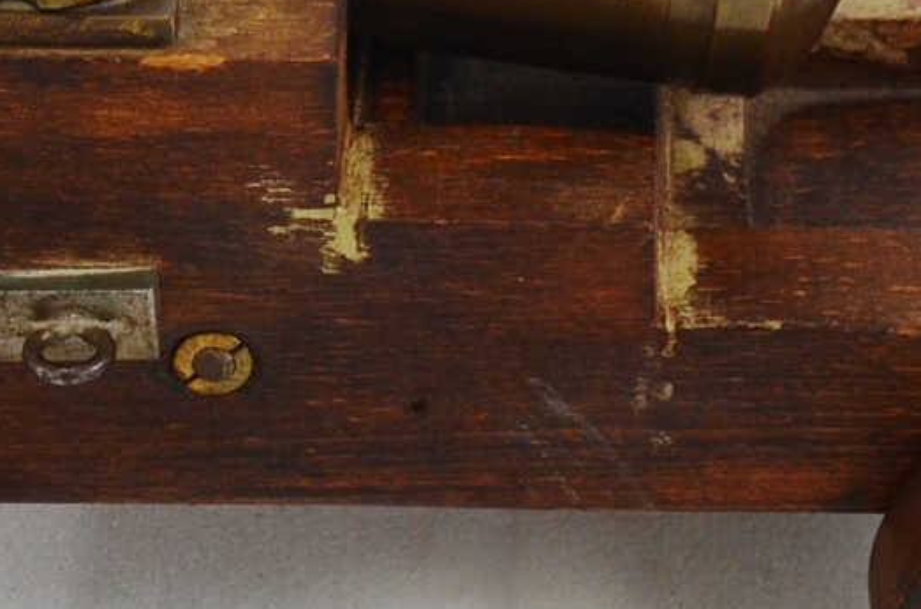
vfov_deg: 6.9
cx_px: 192
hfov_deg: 10.4
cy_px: 7
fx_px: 5053
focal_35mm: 198
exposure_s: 1/125
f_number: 5.6
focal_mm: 28
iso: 320
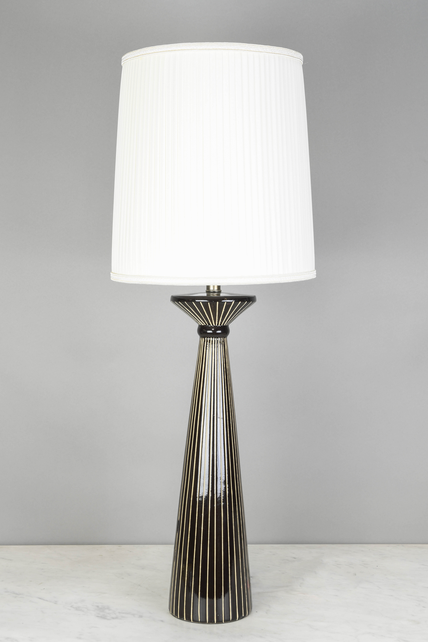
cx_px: 214
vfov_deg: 35.1
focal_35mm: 57
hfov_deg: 23.8
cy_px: 321
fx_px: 1016
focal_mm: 38
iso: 100
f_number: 9
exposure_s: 1/3
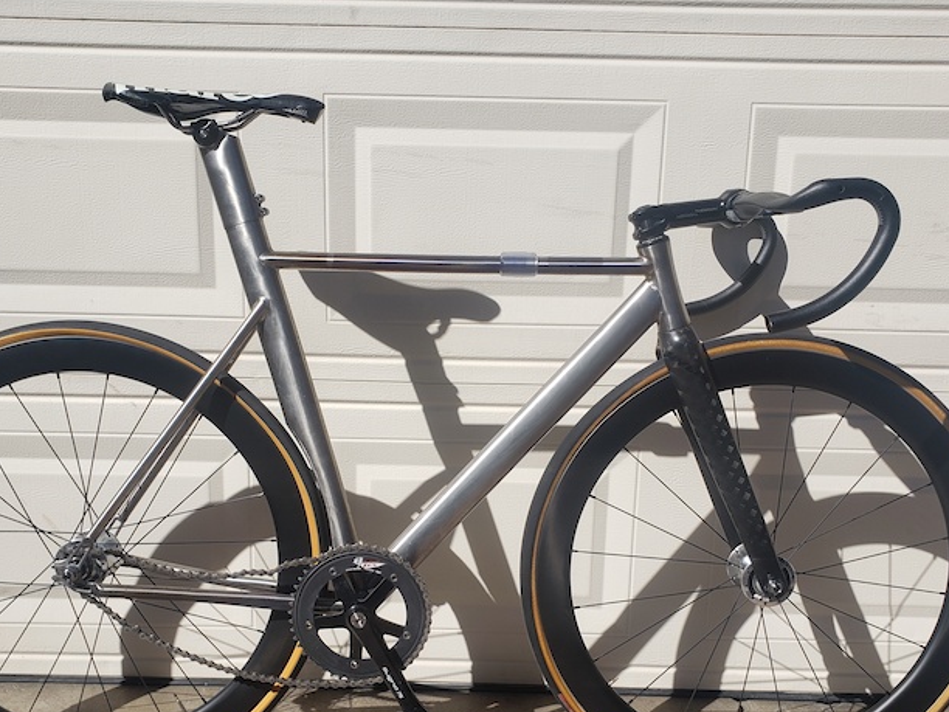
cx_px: 442
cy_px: 453
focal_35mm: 34
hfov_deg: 53.9
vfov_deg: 41.4
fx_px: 932
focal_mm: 4.3
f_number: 2.4
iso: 50
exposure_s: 1/2038
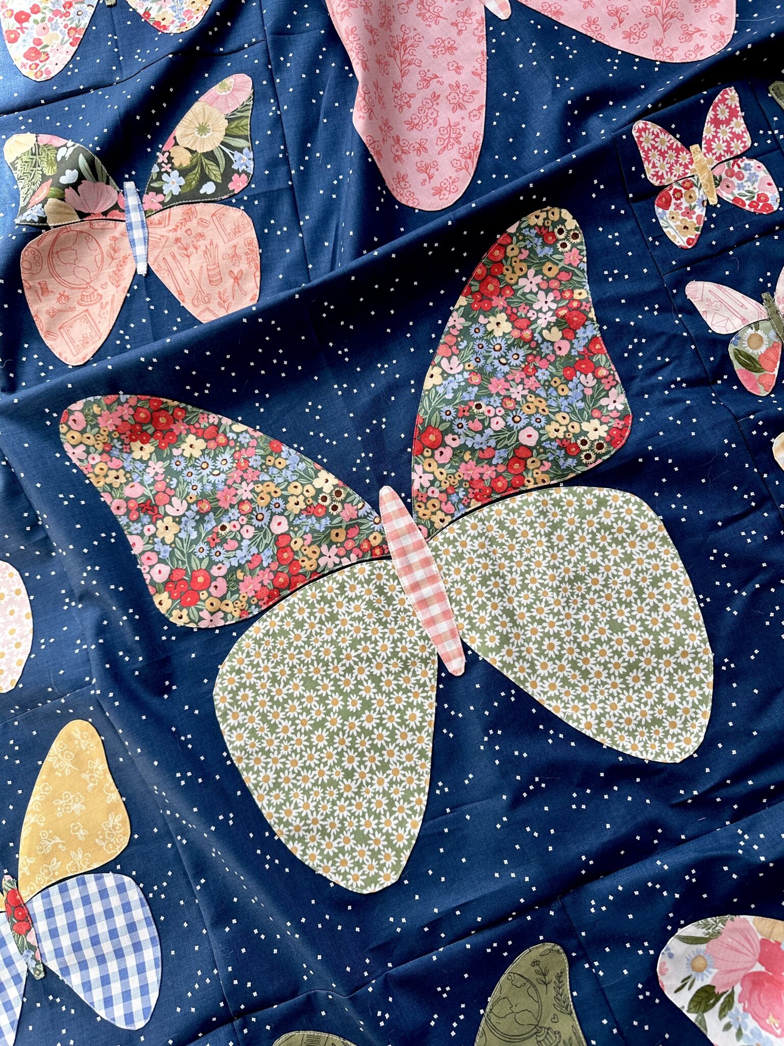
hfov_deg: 56.8
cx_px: 392
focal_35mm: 24
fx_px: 725
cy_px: 523
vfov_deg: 71.6
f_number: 1.78
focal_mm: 6.86
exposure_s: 1/289
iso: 80
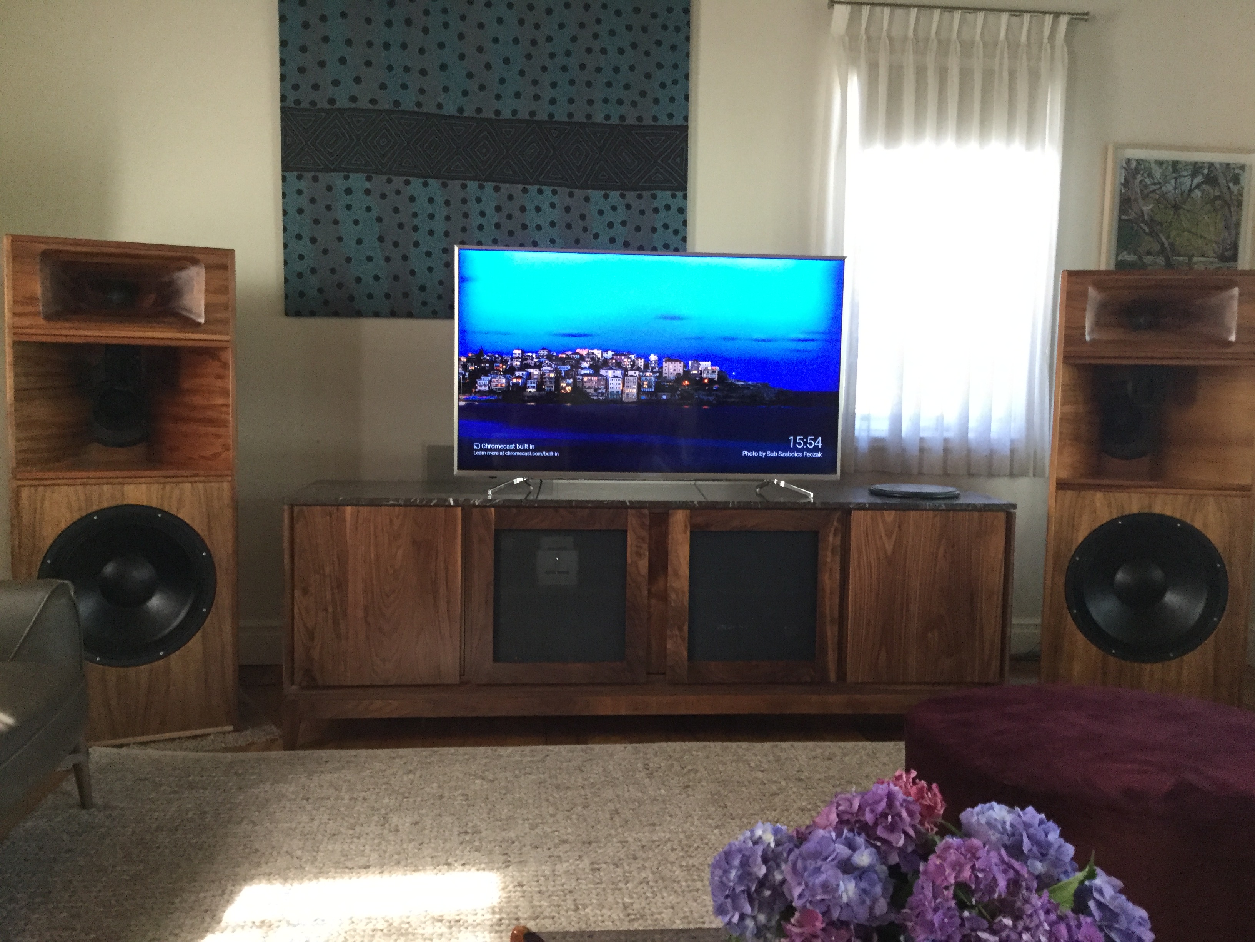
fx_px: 1124
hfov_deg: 58.4
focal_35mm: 31
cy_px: 471
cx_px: 628
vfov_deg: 45.4
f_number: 2.4
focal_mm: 3.3
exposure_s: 1/20
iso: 200
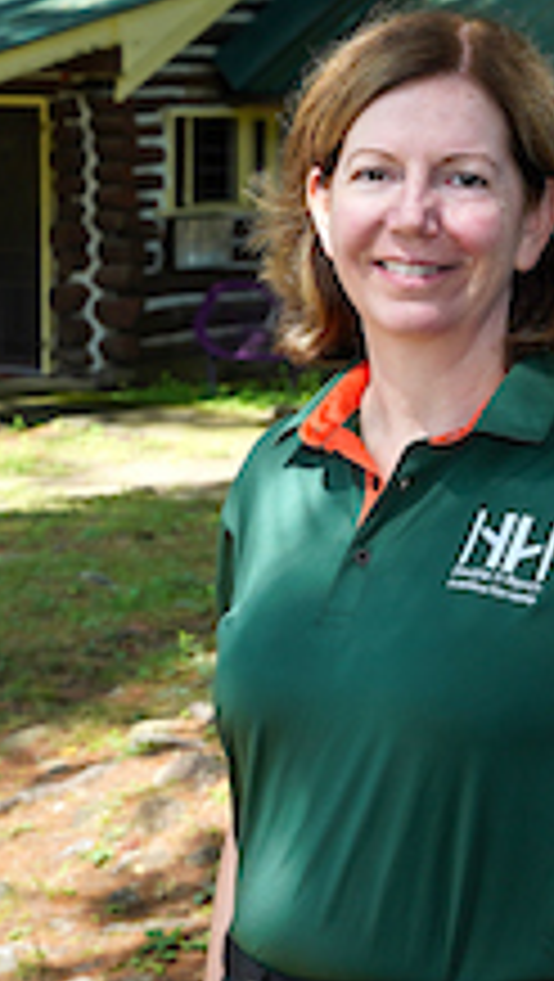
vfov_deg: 17.7
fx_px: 3153
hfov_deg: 10.0
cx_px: 203
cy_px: 432
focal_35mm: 121
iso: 200
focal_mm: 42
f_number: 6.3
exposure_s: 1/250
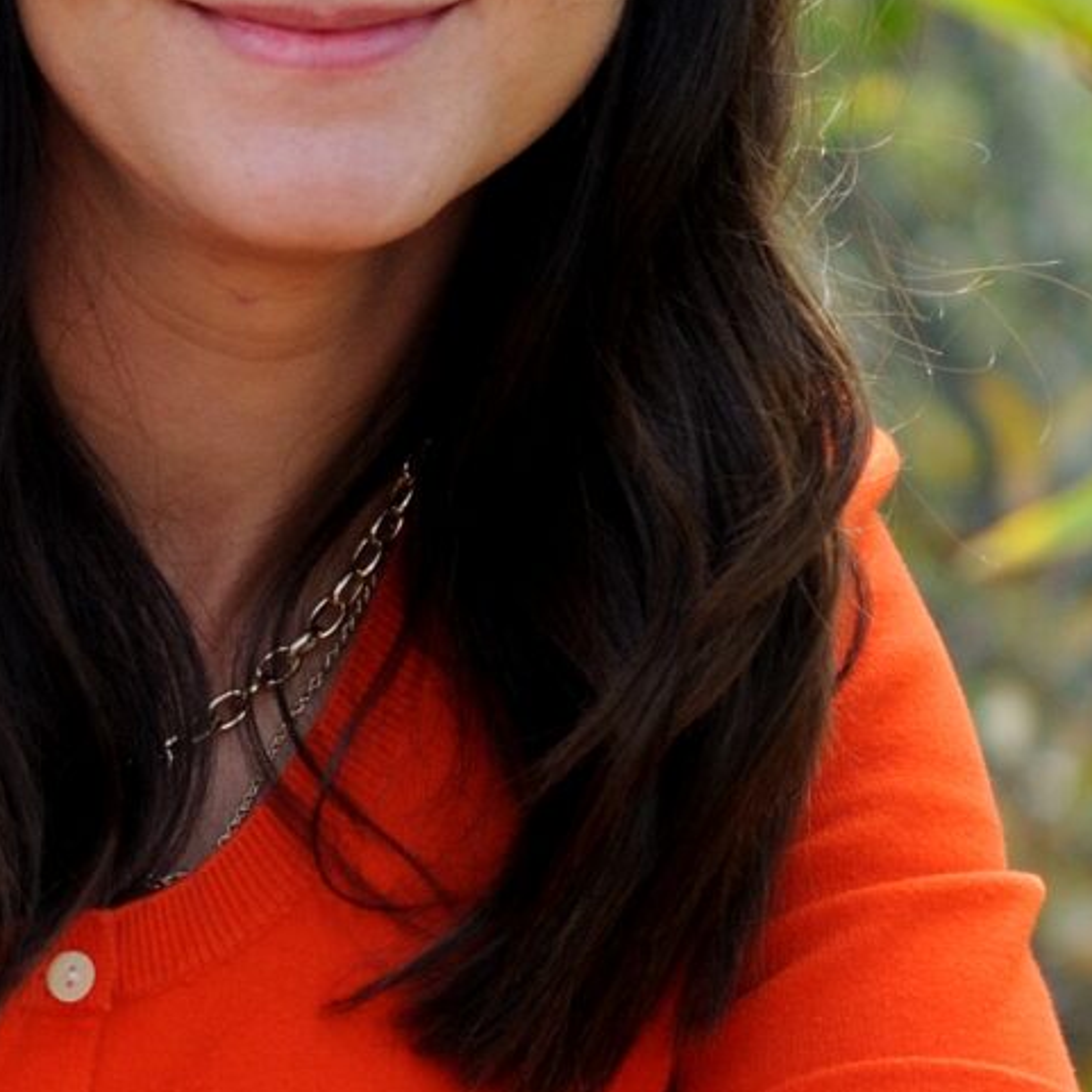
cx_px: -522
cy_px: 858
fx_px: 20567
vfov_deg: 3.0
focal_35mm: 576
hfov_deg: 3.0
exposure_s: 1/800
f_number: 4
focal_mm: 85
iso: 200
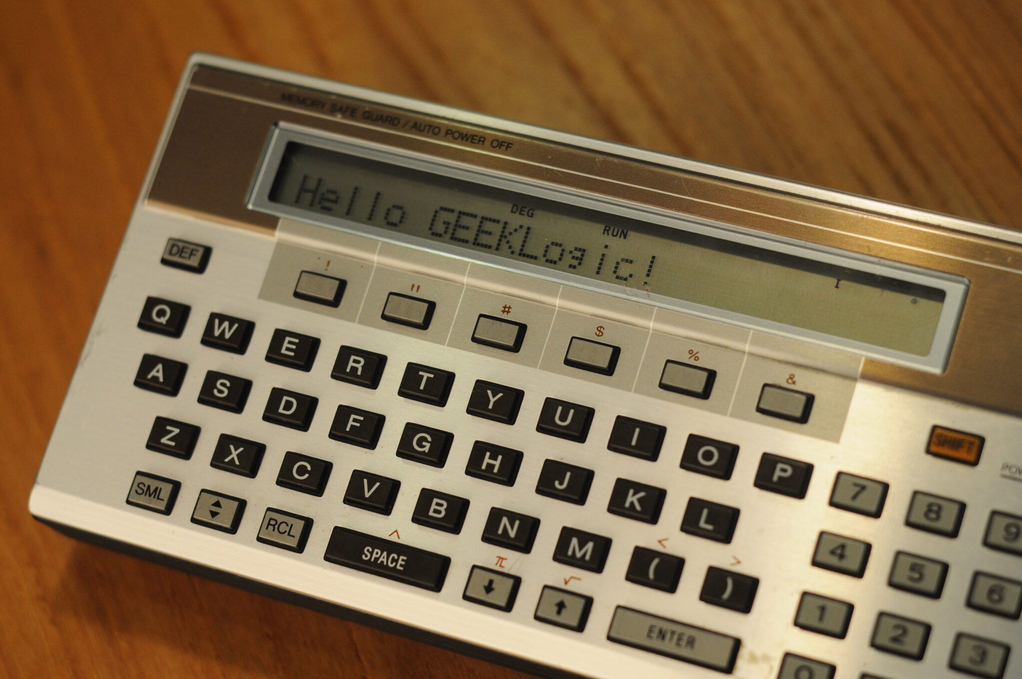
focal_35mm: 75
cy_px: 340
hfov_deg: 27.0
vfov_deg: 18.1
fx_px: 2126
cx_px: 511
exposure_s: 1/250
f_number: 3.2
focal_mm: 50
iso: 640
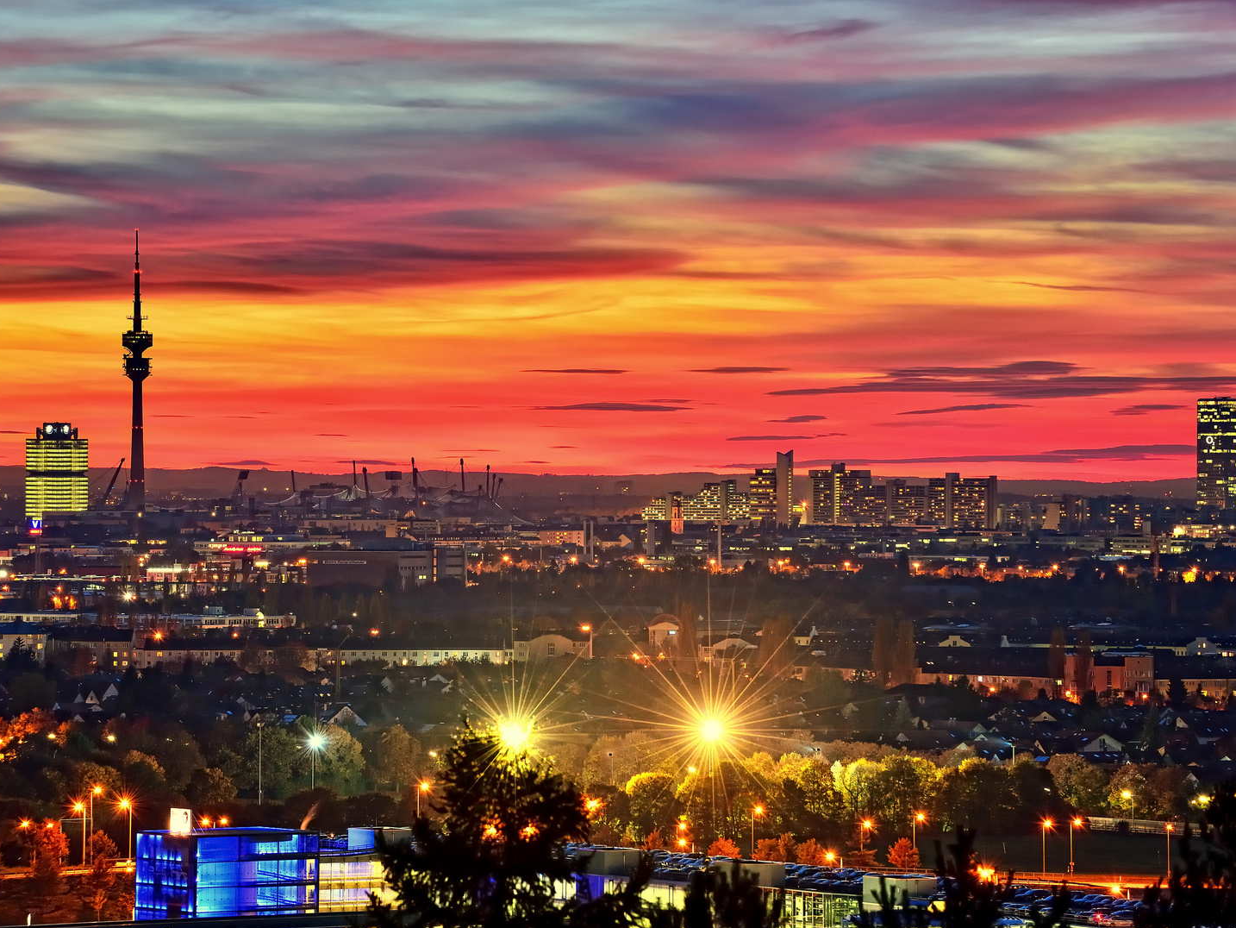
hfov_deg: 9.1
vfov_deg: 6.8
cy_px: 465
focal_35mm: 217
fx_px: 7750
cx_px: 602
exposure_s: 2
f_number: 8
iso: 200
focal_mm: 200
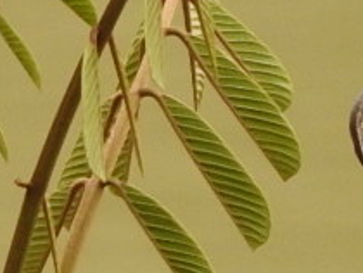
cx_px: -173
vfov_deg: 0.2
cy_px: 534
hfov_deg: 0.3
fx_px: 79883
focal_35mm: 7609
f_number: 5.6
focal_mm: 179.2
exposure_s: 1/250
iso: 180
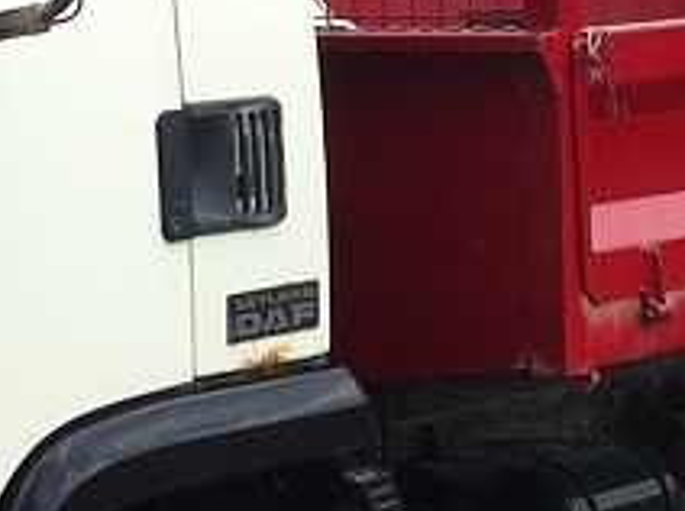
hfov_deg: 9.3
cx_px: 200
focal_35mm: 214
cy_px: 252
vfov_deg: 6.9
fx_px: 4225
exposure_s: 1/495
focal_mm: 3.85
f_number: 2.8
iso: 80
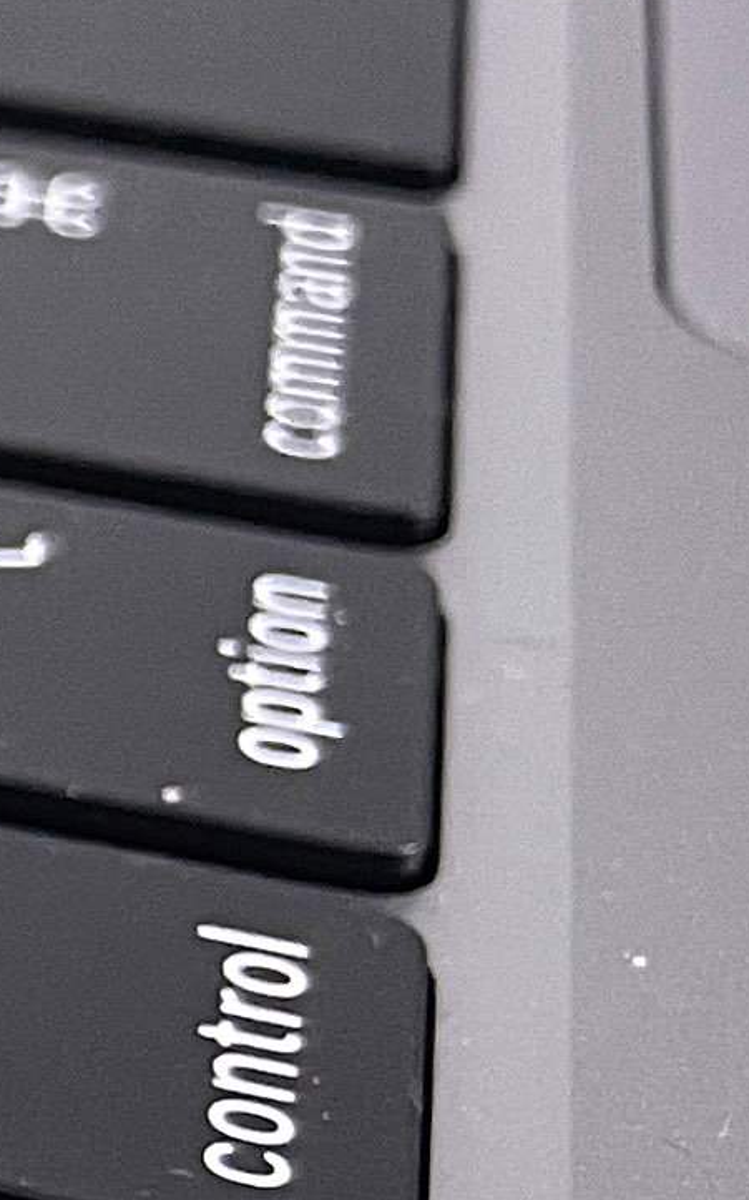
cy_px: 1188
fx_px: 5032
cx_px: -2470
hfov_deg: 6.5
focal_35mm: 154
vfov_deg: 13.4
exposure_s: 1/50
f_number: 1.6
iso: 80
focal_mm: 4.2
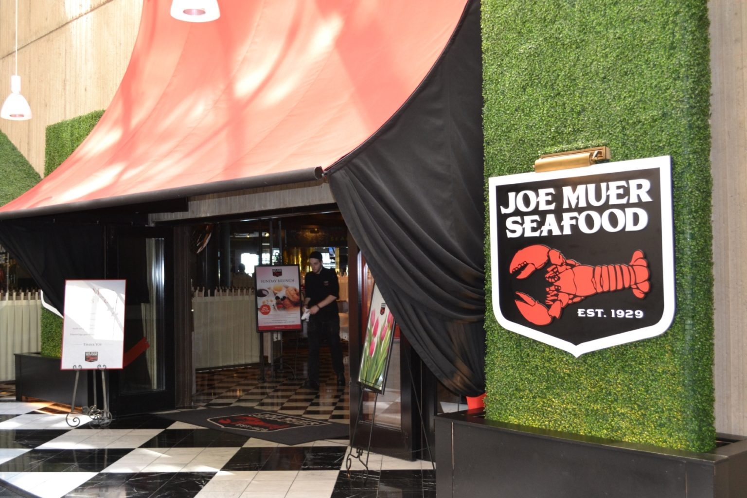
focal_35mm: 39
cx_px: 374
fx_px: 809
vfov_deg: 34.2
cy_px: 249
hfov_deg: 49.6
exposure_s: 1/60
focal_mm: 26
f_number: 4.2
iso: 720
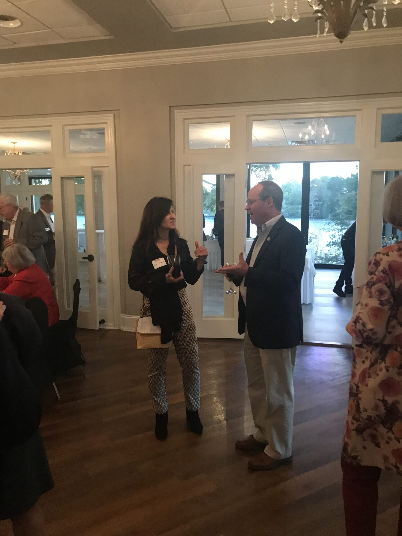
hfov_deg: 49.7
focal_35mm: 28
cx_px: 201
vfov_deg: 63.4
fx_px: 434
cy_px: 268
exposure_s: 1/15
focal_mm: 3.99
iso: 80
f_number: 1.8
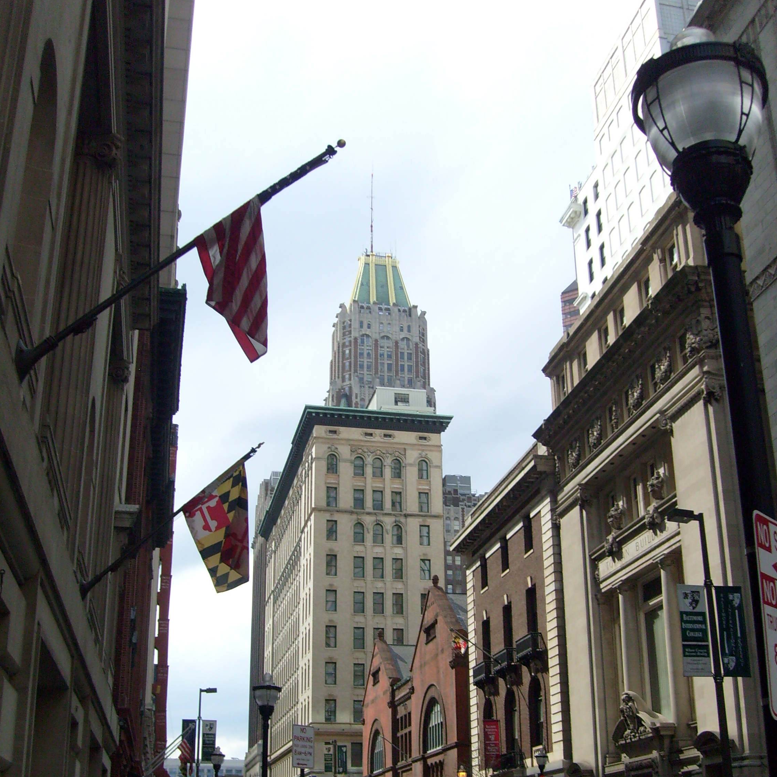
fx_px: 1067
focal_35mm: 42
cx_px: 382
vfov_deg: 39.8
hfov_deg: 40.0
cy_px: 486
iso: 80
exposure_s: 1/180
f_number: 7.1
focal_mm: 5.8
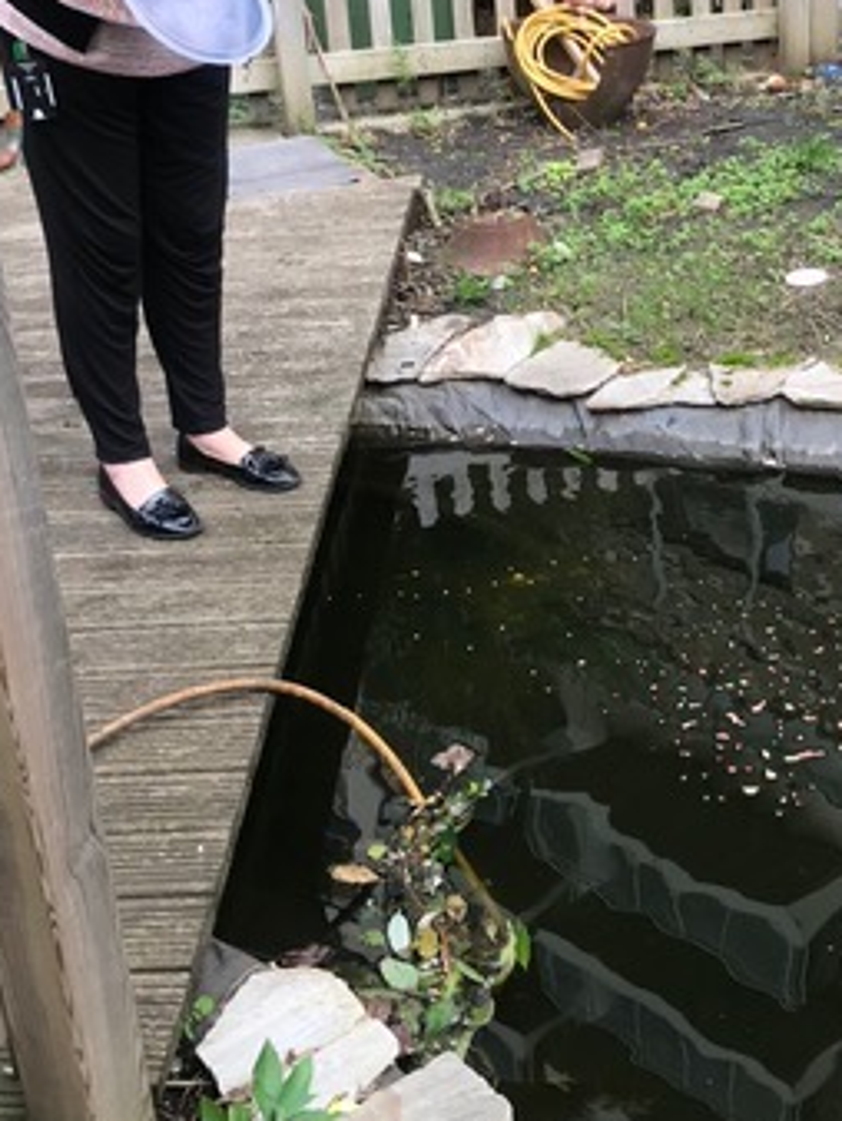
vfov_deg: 35.9
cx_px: 613
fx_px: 1717
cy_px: 401
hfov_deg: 27.2
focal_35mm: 53
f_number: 1.8
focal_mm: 3.99
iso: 20
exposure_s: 1/101
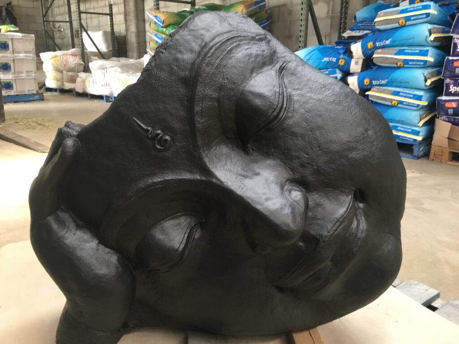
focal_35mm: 29
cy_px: 172
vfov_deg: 48.2
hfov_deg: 61.7
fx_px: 385
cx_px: 230
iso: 125
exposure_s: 1/33
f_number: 2.2
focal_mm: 4.15
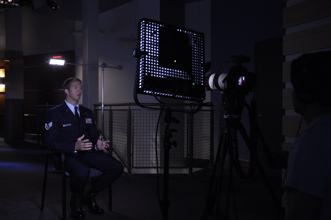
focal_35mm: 39
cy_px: 110
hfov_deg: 49.6
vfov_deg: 34.1
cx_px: 166
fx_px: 358
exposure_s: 1/20
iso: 800
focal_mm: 26
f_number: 3.8
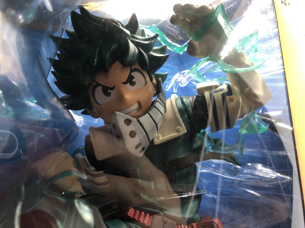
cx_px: 152
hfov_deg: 63.4
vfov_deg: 49.7
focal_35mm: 28
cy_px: 114
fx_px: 247
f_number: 1.8
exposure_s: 1/40
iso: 32
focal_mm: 4
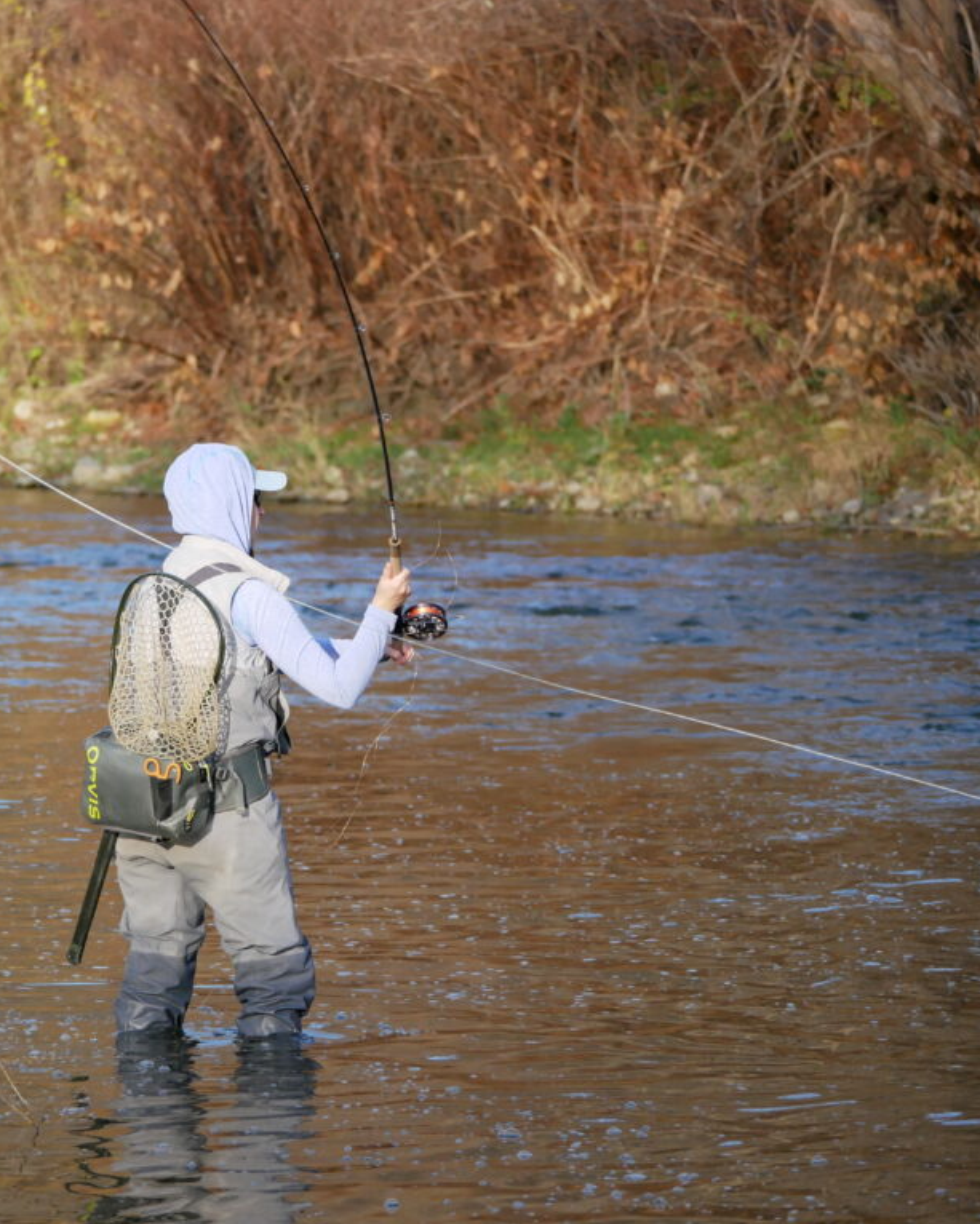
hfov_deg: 5.9
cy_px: 611
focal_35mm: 261
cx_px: 200
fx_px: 9461
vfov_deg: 7.4
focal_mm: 100
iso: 640
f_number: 4
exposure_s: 1/1600
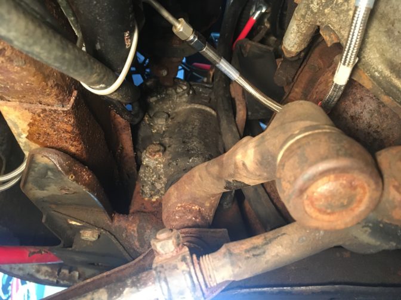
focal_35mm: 29
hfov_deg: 61.7
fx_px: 336
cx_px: 200
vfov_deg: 48.2
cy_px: 150
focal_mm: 4.15
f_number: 2.2
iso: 250
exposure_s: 1/15
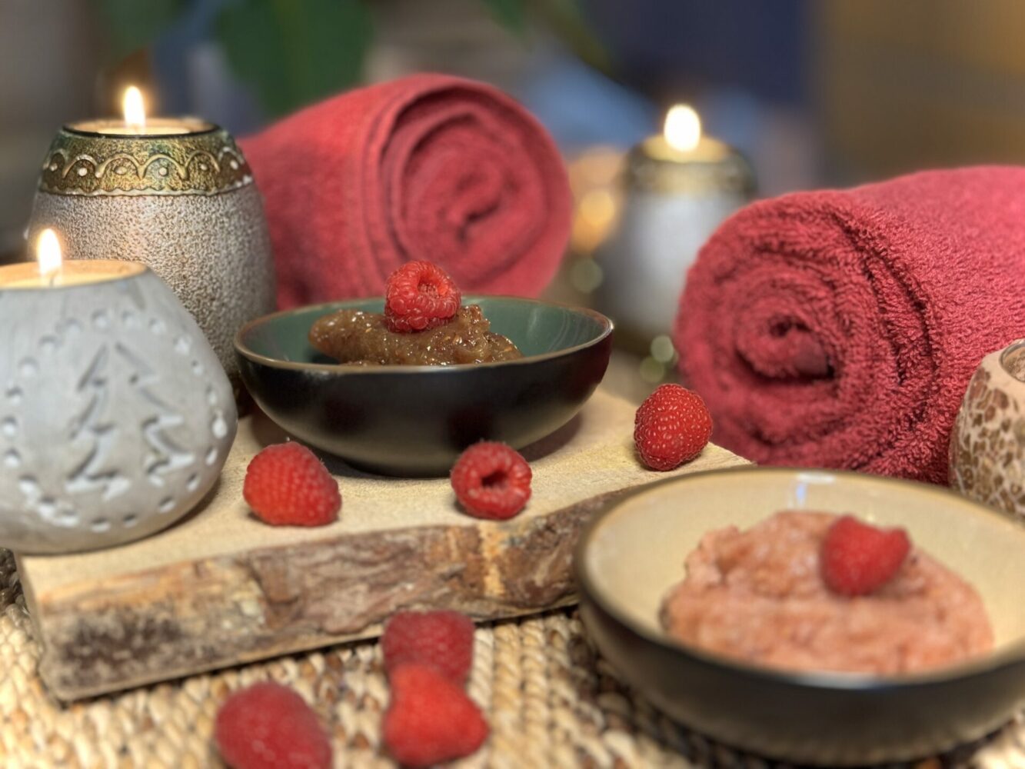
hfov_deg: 39.7
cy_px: 384
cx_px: 512
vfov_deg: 30.3
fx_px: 1421
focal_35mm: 48
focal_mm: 6.76
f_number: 1.78
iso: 400
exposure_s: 1/33
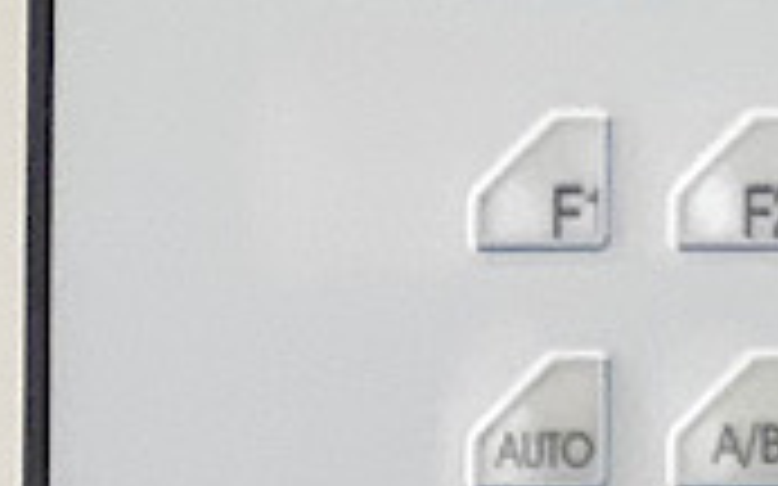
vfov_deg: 5.8
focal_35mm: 226
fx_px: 4790
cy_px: -86
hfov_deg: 8.9
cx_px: 1455
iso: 40
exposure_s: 1/100
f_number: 2.4
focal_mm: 3.3
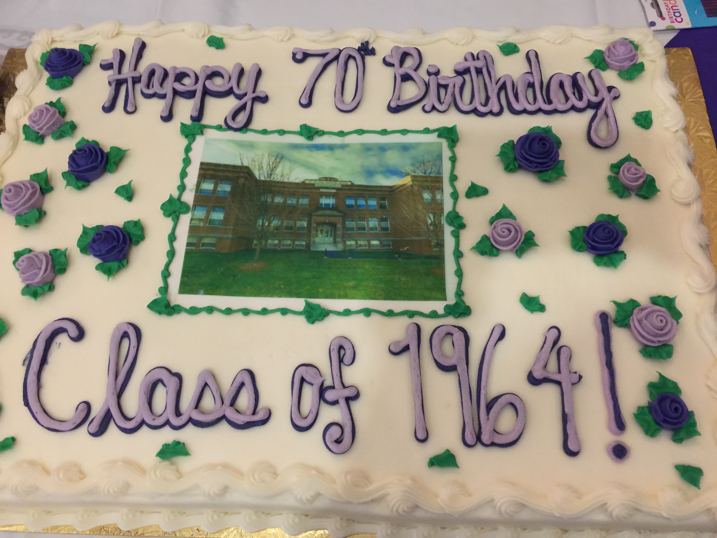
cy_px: 269
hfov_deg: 61.7
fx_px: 601
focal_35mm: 29
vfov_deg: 48.2
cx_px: 358
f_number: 2.2
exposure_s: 1/4
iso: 100
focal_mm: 4.15
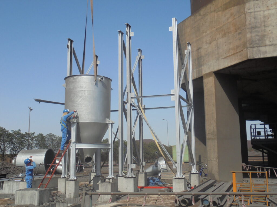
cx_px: 138
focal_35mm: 38
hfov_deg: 49.0
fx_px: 304
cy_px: 104
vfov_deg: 37.7
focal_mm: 6.9
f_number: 13.3
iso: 100
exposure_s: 1/125
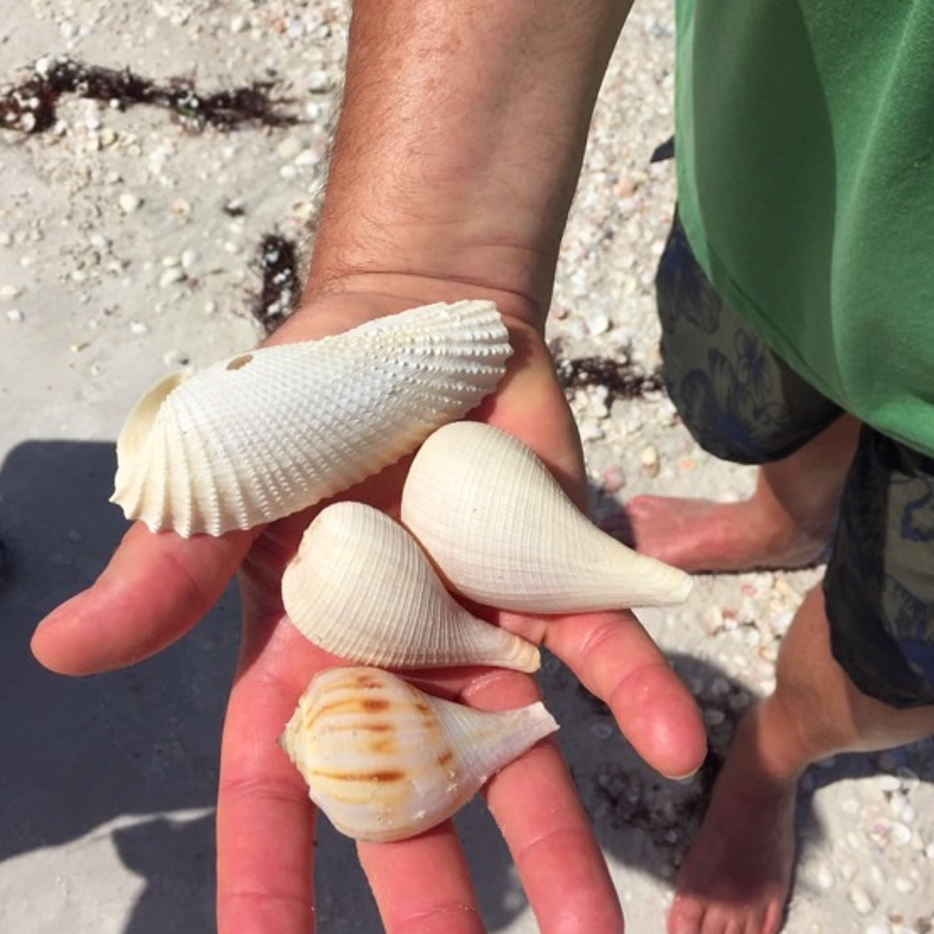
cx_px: 479
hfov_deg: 44.9
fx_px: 1129
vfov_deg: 44.4
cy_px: 332
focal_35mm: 37
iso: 32
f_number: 2.2
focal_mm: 4.15
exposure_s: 1/4405
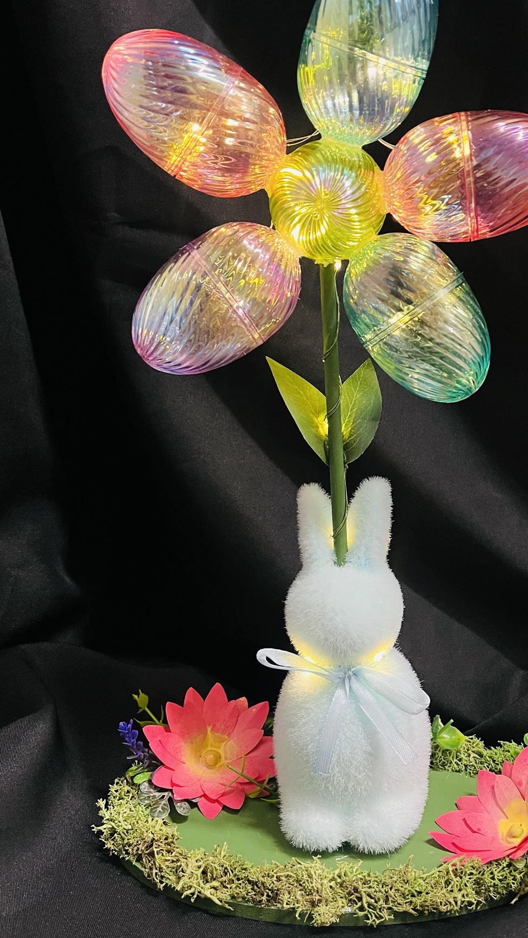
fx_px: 821
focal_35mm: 33
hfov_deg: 35.3
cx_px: 347
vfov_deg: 59.4
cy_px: 420
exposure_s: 1/40
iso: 500
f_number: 1.6
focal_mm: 5.1
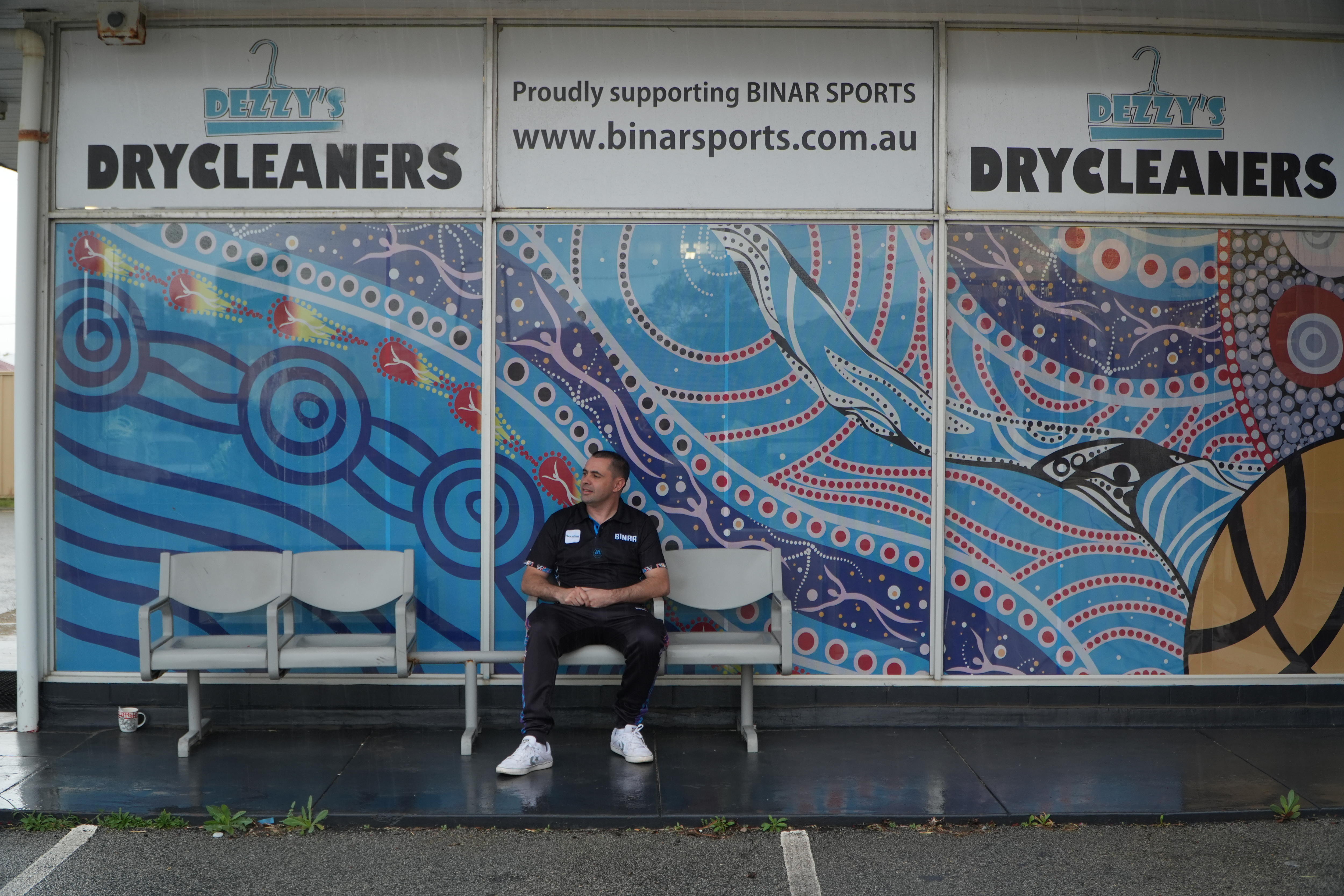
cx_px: 672
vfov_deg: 28.9
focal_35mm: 46
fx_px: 1736
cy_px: 448
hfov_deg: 42.3
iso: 400
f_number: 4
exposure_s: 1/100
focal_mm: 31
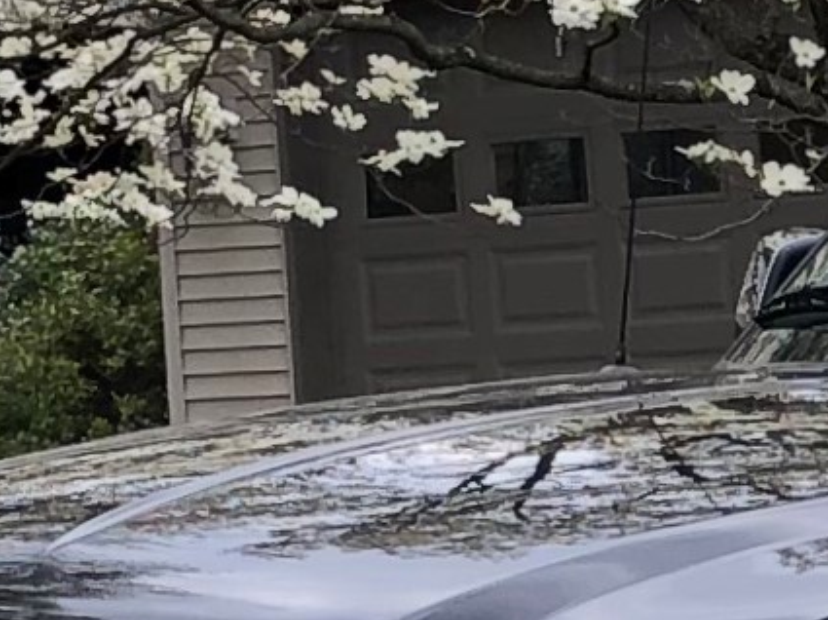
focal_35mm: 154
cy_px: 666
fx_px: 3680
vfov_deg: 9.5
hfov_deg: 11.6
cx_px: 1615
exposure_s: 1/120
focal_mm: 3.99
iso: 20
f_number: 1.8
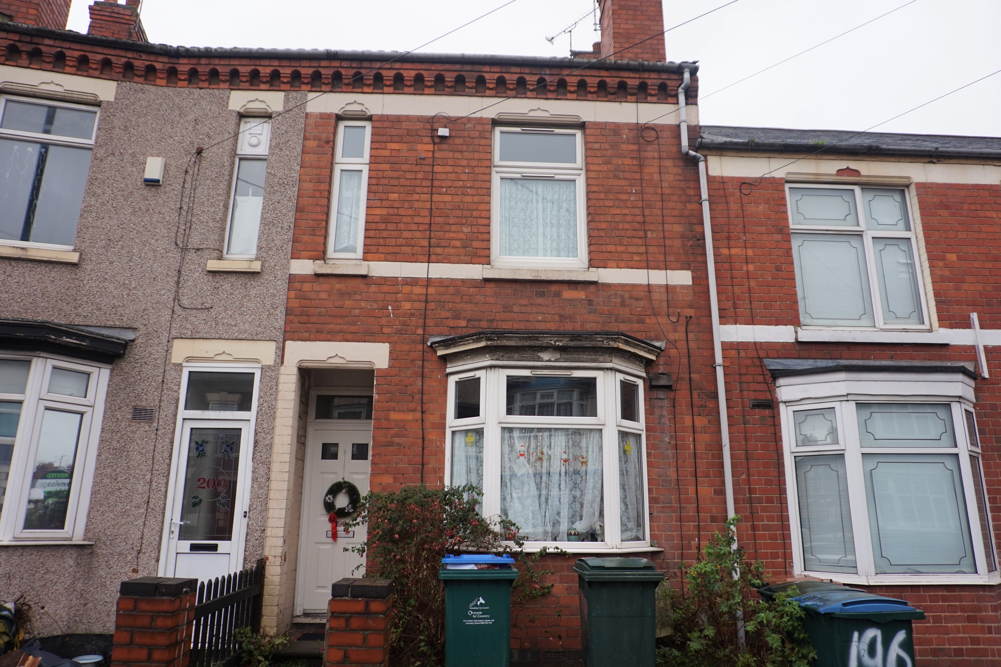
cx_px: 500
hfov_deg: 73.8
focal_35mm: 24
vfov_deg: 53.1
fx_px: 667
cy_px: 334
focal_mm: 16
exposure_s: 1/60
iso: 100
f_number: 4.5
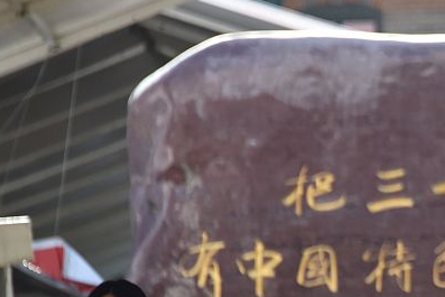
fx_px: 8606
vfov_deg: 2.0
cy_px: 327
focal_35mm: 696
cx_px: 642
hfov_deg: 3.0
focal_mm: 230
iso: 1000
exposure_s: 1/1000
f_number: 5.6
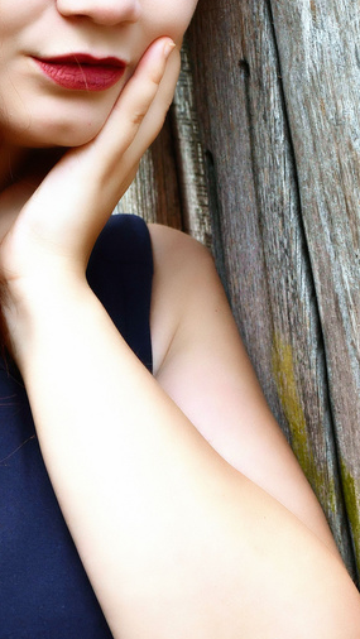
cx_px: 33
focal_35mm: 275
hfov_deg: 4.4
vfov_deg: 7.8
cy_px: 198
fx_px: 4662
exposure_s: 1/500
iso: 500
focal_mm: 82
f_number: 5
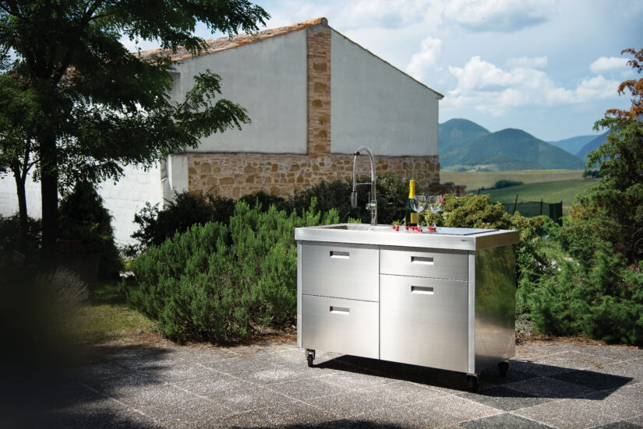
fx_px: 858
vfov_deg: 28.1
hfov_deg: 41.1
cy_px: 214
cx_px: 322
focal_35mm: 48
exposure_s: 1/1000
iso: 100
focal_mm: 48
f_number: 4
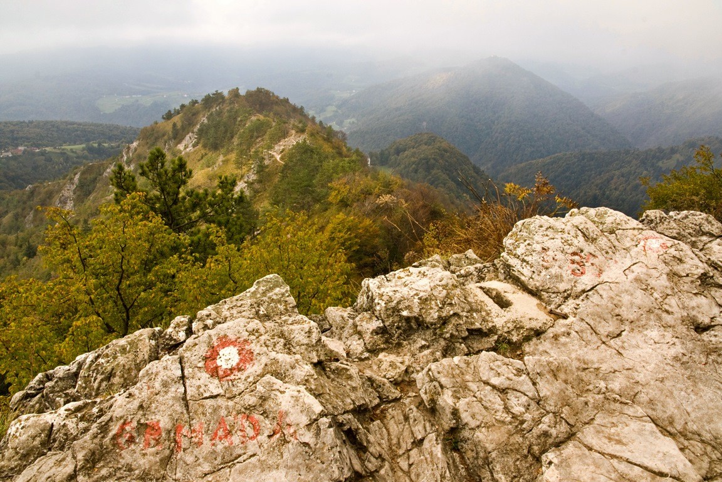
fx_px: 511
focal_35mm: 26
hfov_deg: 70.4
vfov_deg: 50.4
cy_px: 241
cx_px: 361
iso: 320
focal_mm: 17
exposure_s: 1/40
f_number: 16
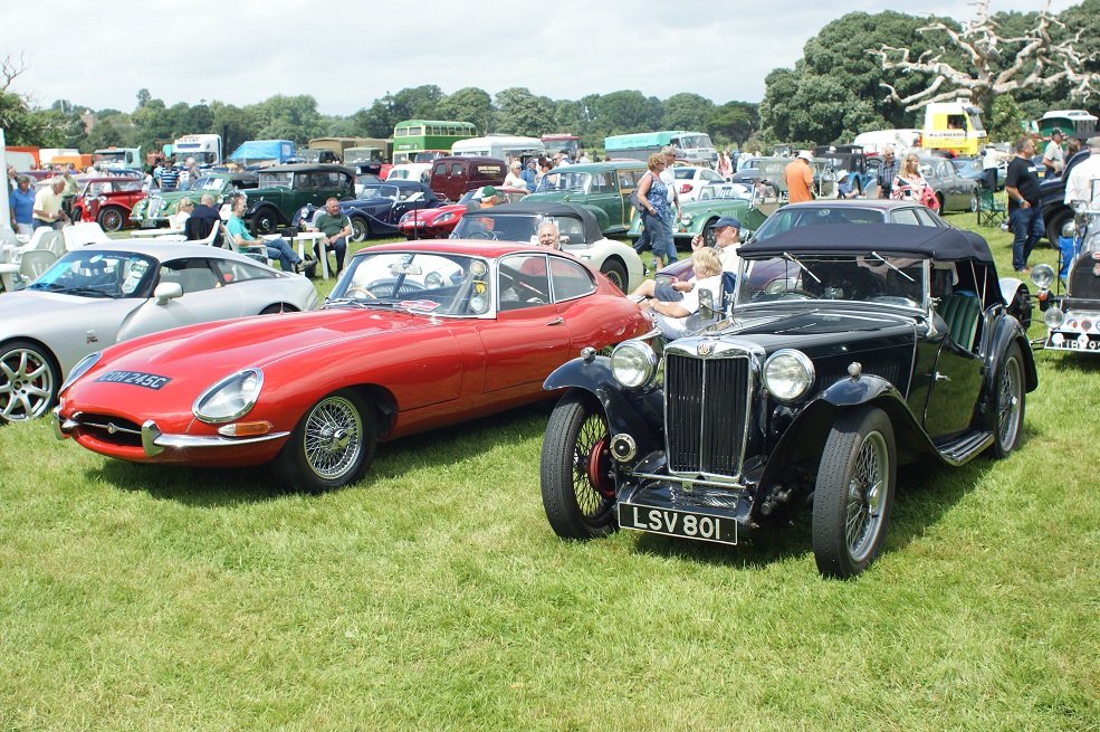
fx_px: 1282
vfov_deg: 31.8
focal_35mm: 42
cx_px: 550
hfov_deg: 46.4
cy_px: 366
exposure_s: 1/320
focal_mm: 28
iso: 100
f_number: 5.6
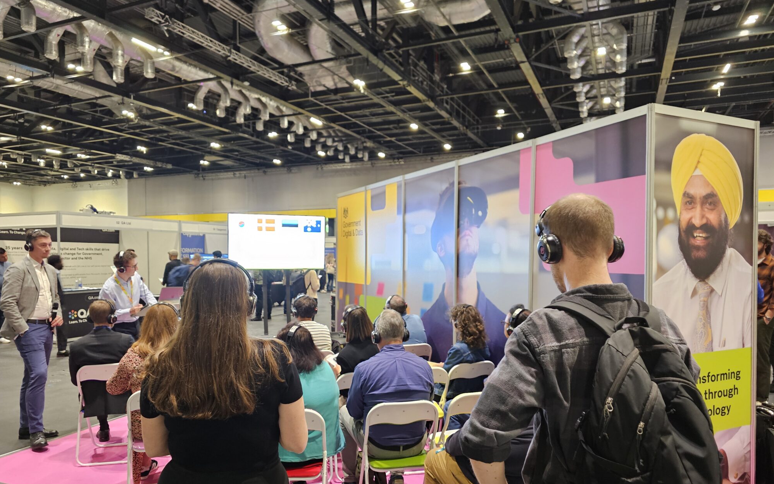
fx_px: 527
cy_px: 272
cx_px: 381
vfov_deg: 49.2
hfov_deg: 72.5
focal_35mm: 25
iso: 800
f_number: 1.7
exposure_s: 1/25
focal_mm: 6.3
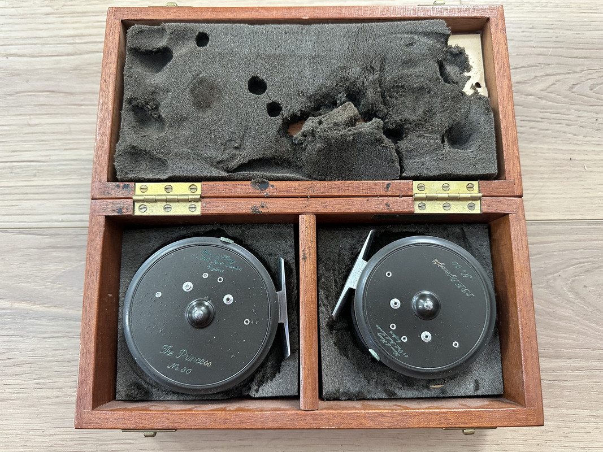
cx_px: 302
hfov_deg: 71.6
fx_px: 418
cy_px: 226
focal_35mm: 24
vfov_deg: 56.8
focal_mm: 6.86
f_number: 1.78
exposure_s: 1/60
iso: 400
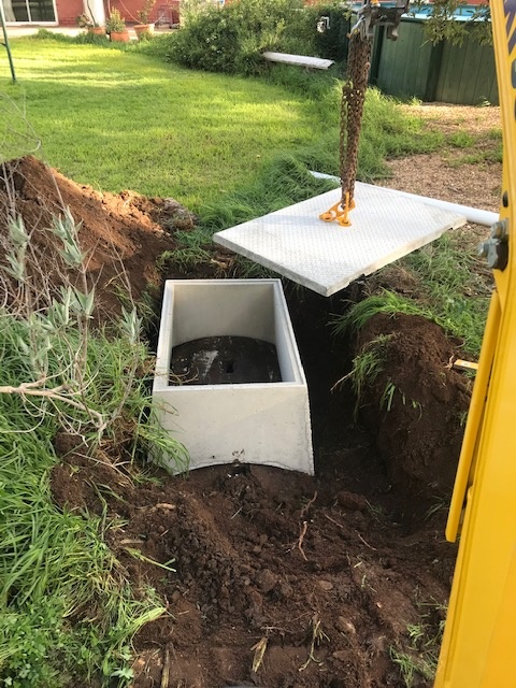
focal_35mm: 28
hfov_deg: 49.7
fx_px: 557
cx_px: 258
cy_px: 344
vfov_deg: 63.4
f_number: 1.8
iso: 20
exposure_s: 1/171
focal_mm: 3.99
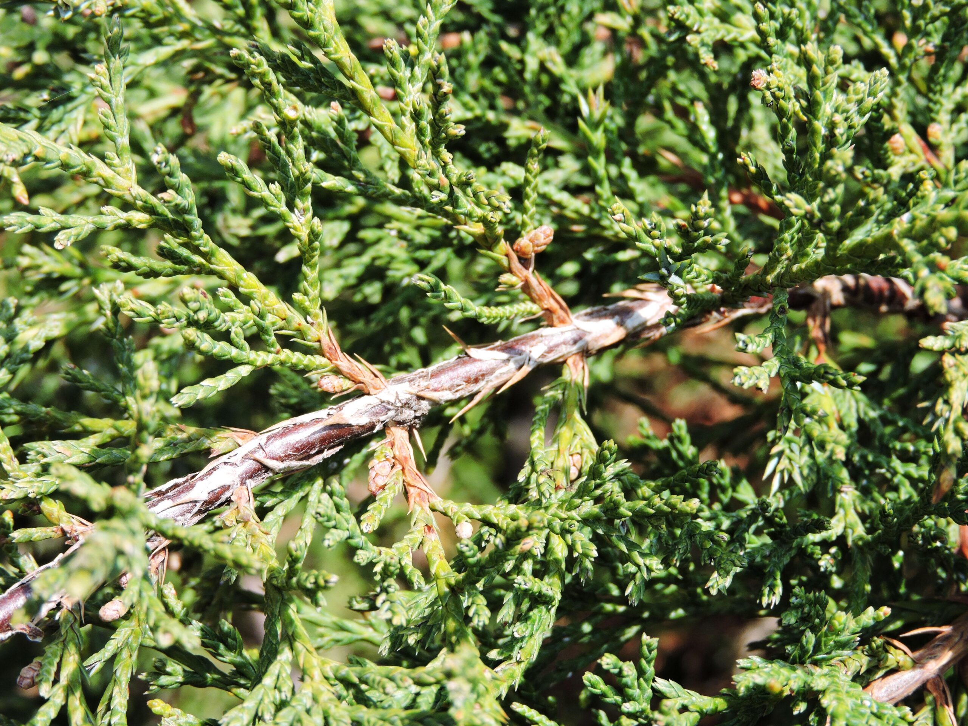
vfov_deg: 17.4
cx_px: 484
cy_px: 363
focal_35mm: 85
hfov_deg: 23.0
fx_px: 2377
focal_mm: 15.2
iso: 100
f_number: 4.5
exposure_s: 1/250
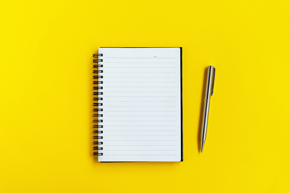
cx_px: 145
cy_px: 96
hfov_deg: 41.1
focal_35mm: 48
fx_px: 386
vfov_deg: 28.1
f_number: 8
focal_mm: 48
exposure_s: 1/320
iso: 200
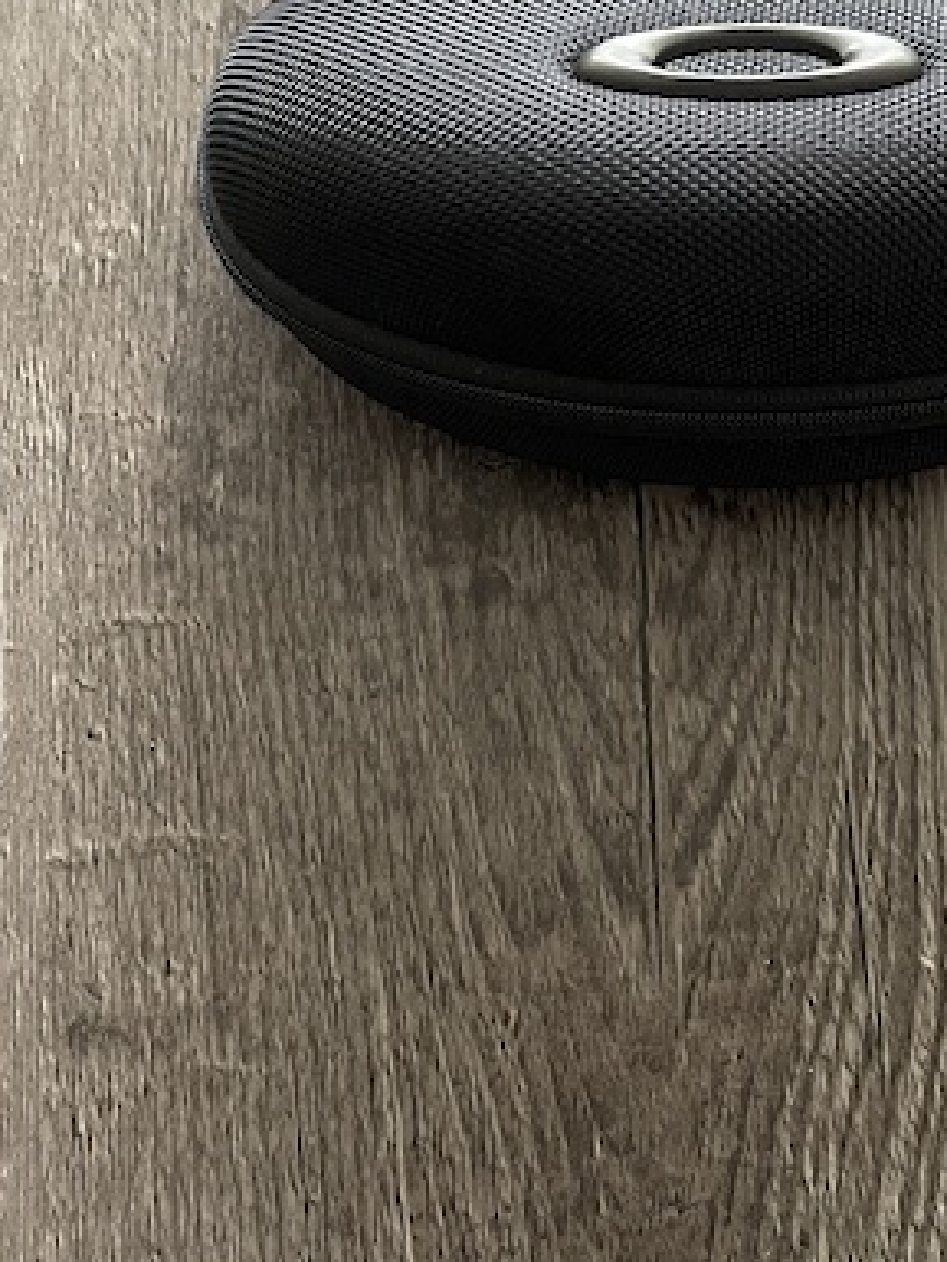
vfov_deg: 34.2
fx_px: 1969
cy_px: 216
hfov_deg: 26.6
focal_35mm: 54
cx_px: 754
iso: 320
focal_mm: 4.2
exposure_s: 1/60
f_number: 1.6
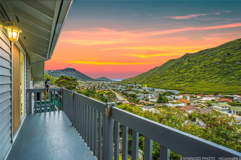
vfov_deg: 72.0
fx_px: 110
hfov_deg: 95.0
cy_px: 80
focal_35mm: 16
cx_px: 120
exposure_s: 1/250
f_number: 8
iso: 125
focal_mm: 11
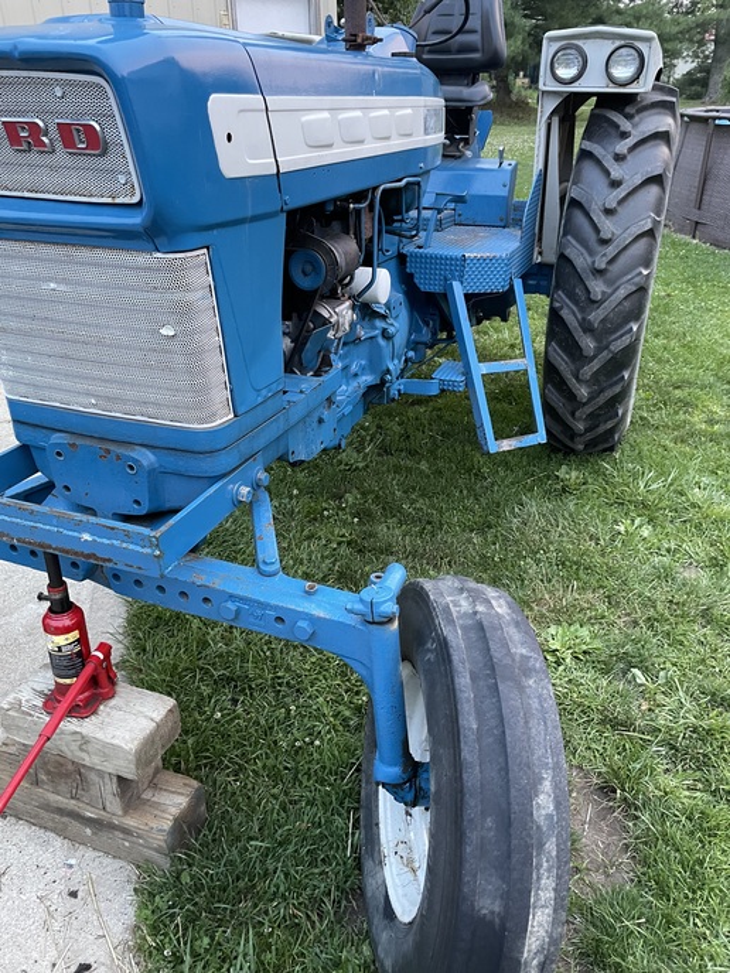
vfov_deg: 67.3
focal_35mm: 26
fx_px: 731
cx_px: 365
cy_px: 486
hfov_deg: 53.1
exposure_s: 1/60
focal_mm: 4.2
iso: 320
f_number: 1.6
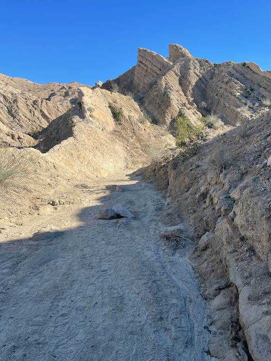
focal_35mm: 29
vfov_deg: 61.6
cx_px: 142
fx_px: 303
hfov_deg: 48.2
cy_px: 169
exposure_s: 1/2304
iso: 32
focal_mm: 4.2
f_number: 1.6
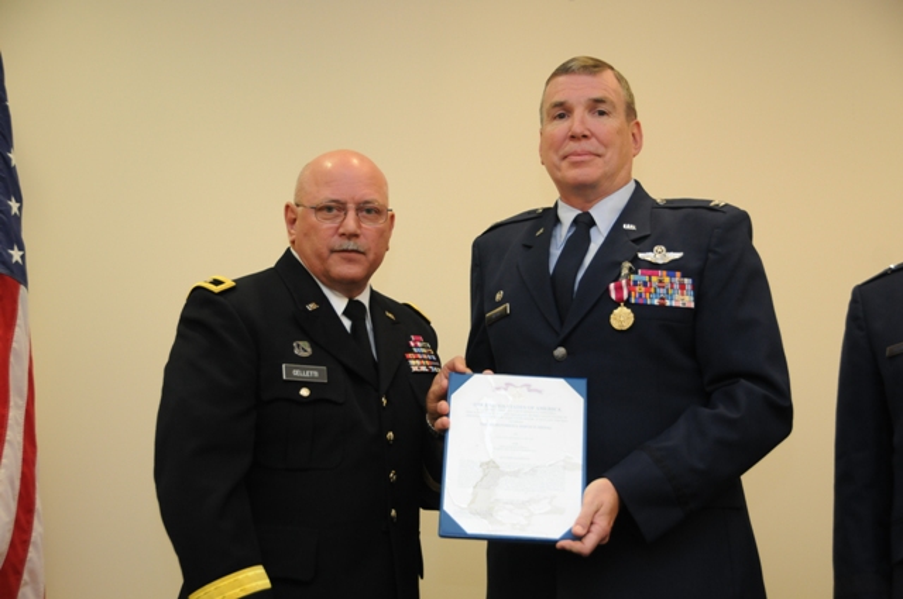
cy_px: 300
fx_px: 1729
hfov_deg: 29.3
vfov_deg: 19.7
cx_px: 452
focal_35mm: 69
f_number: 4.5
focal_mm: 46
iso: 800
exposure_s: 1/60
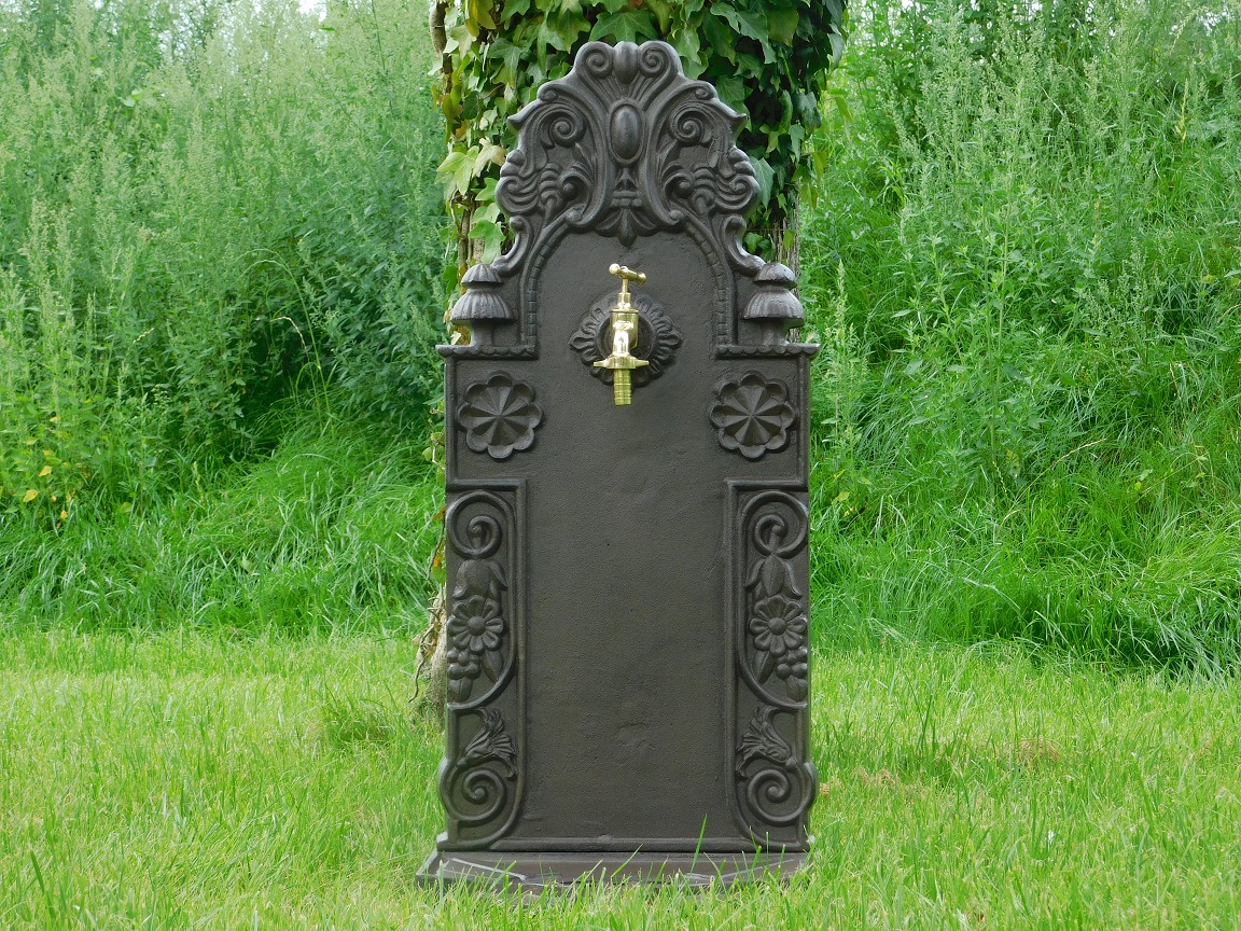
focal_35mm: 99
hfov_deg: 19.8
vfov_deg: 14.9
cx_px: 620
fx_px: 3549
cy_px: 466
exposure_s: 1/125
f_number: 4.6
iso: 125
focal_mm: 17.6
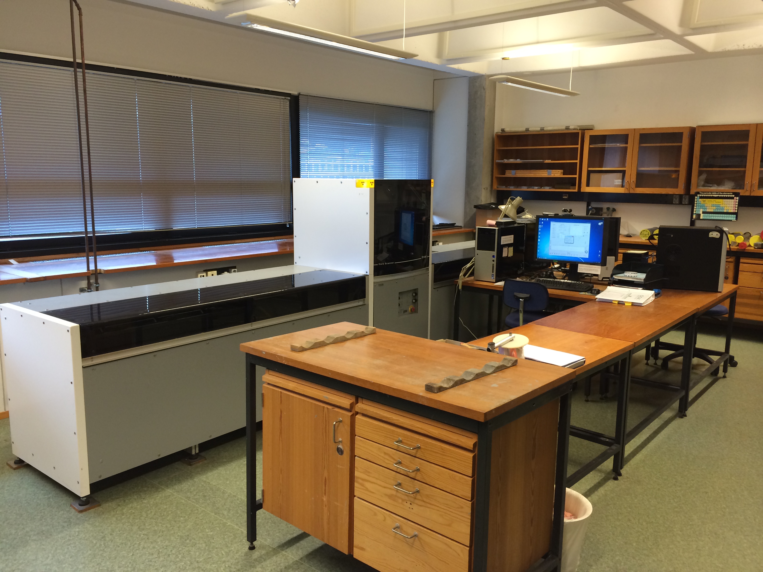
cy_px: 286
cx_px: 382
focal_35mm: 30
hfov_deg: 60.0
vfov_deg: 46.8
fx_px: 661
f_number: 2.2
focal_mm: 4.12
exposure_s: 1/30
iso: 80
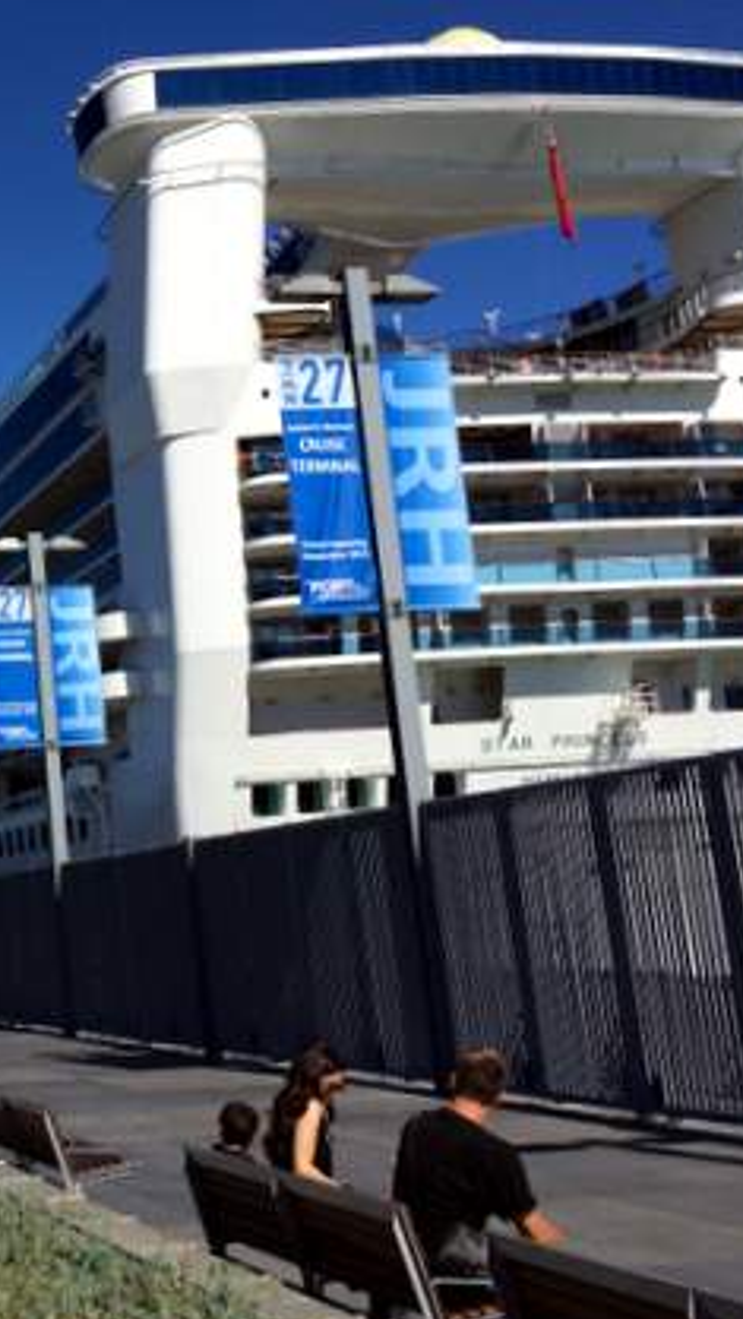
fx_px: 1854
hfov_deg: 21.2
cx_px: -133
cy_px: 523
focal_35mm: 53
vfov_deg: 39.0
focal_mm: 4.15
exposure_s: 1/4115
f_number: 2.2
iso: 32
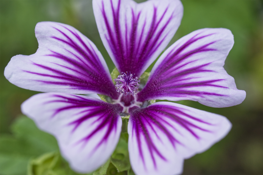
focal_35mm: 50
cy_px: 88
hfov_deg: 39.6
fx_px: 365
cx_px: 132
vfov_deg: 27.0
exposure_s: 1/320
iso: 400
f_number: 6.3
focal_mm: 50
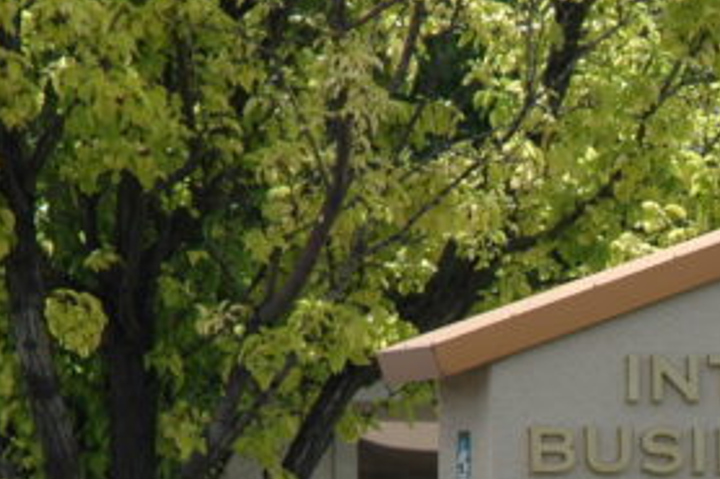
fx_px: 5384
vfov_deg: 5.1
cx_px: 906
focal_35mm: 269
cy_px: 540
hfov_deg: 7.6
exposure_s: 1/320
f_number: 9
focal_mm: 65
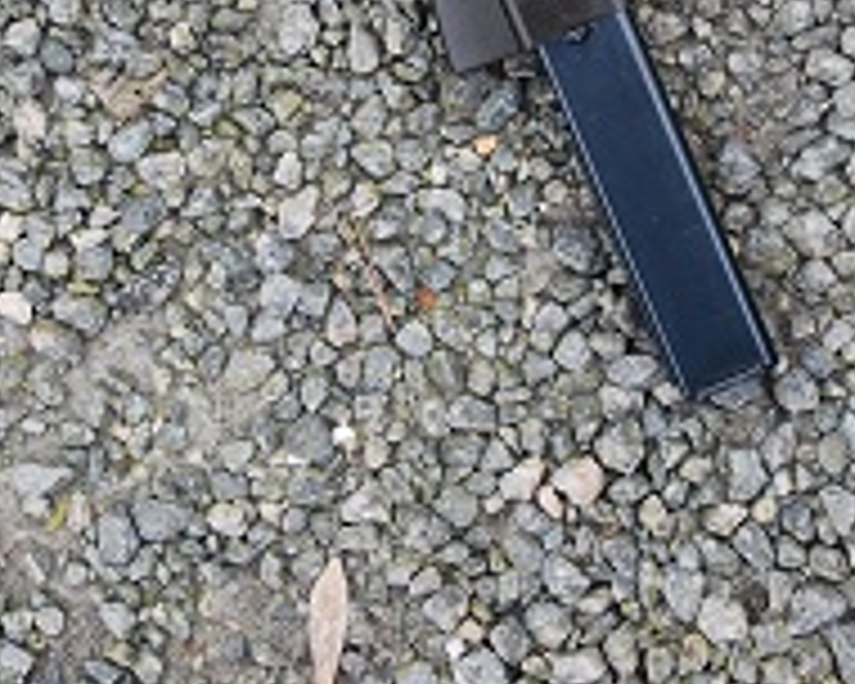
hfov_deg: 17.9
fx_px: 2708
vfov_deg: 14.0
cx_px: 450
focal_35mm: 107
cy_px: -142
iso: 160
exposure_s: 1/125
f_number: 5.6
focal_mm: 24
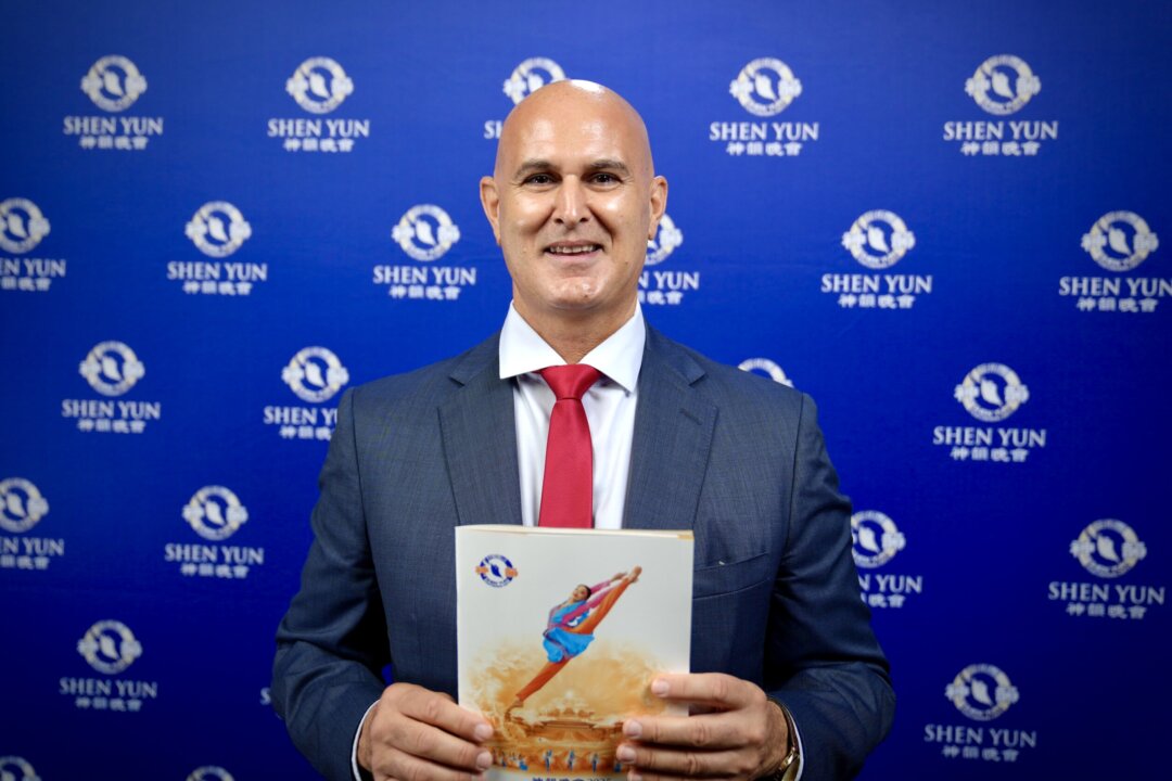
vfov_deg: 36.9
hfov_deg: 53.1
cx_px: 586
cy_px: 390
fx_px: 1172
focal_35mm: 36
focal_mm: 36
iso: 160
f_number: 2.8
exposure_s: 1/50
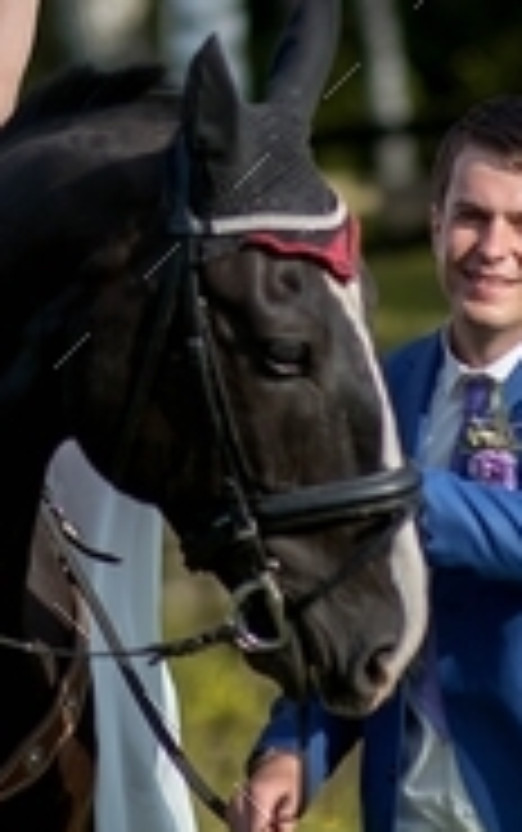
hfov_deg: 4.8
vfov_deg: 7.6
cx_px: -86
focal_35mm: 276
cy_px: 22
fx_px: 6268
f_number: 1.8
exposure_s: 1/4000
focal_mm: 85
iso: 100
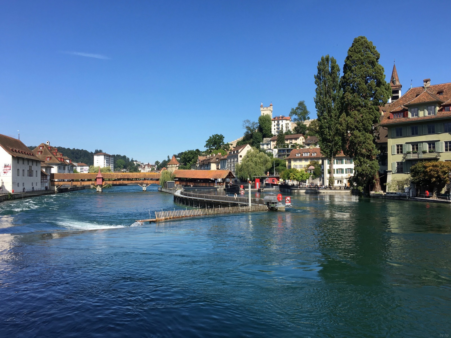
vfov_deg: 48.2
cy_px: 169
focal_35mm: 29
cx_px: 226
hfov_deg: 61.7
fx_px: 378
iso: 25
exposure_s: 1/1508
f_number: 2.2
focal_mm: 4.15
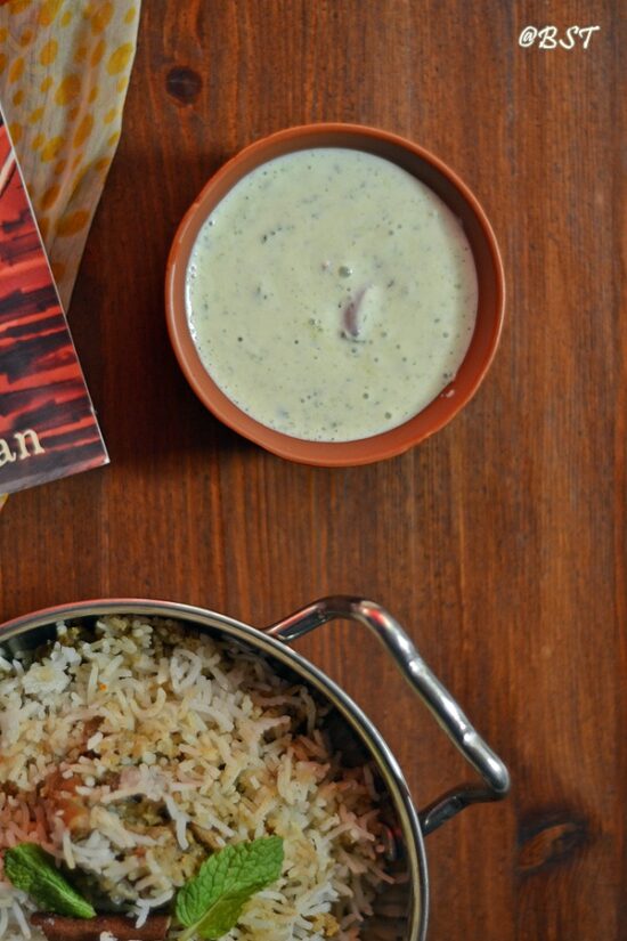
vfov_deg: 27.0
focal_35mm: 75
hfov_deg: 18.2
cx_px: 314
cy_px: 470
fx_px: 1959
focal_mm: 50
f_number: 1.8
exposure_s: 1/60
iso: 450
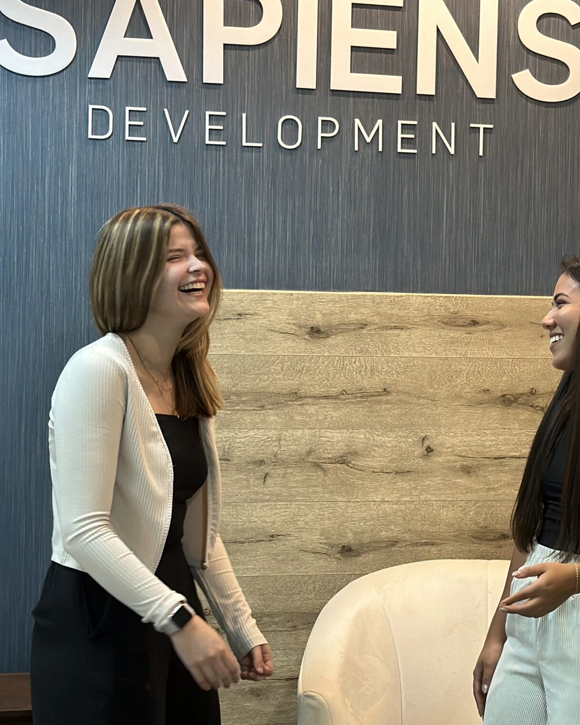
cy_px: 343
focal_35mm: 79
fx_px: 1695
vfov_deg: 24.1
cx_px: 427
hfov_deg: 19.3
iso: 400
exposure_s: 1/60
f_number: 1.78
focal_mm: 6.86
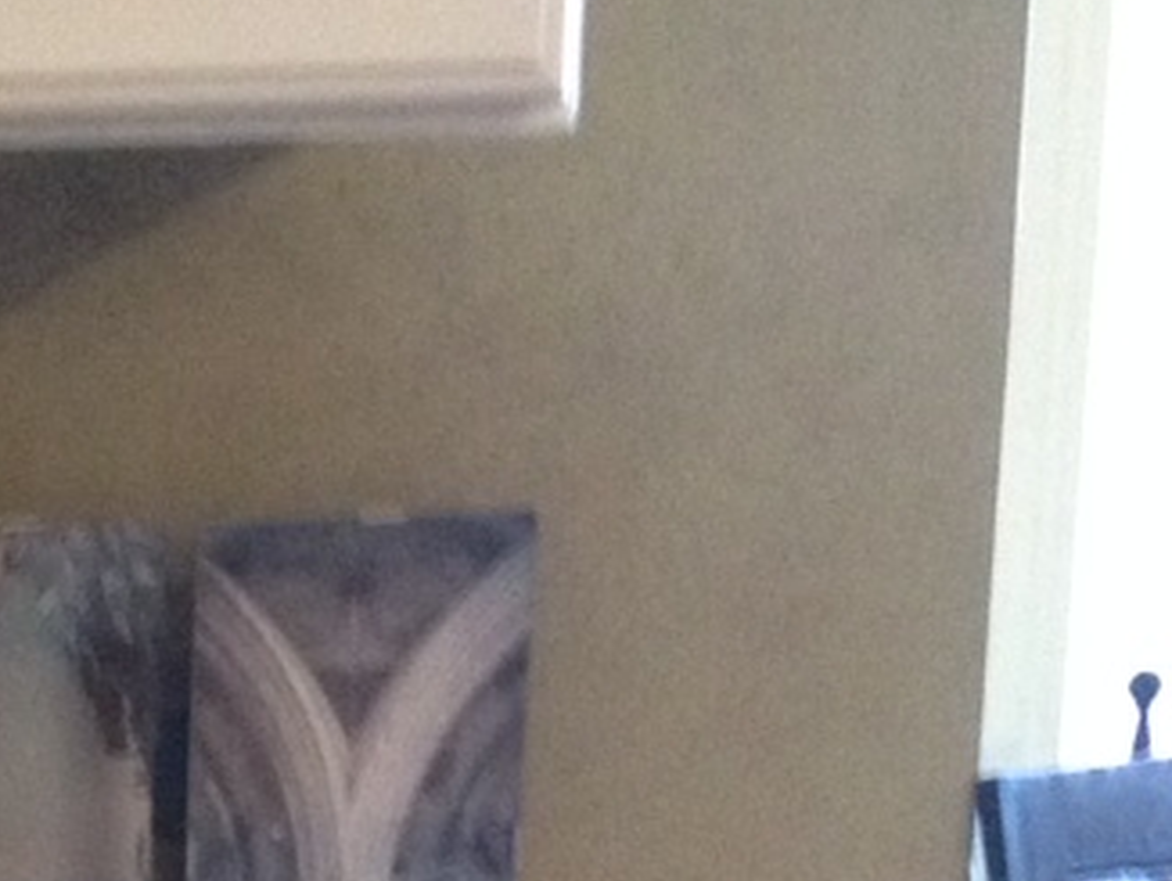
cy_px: 1798
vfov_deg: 8.1
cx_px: -769
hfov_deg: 10.7
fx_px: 5929
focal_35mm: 175
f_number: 2.4
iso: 320
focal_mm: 4.28
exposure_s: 1/20
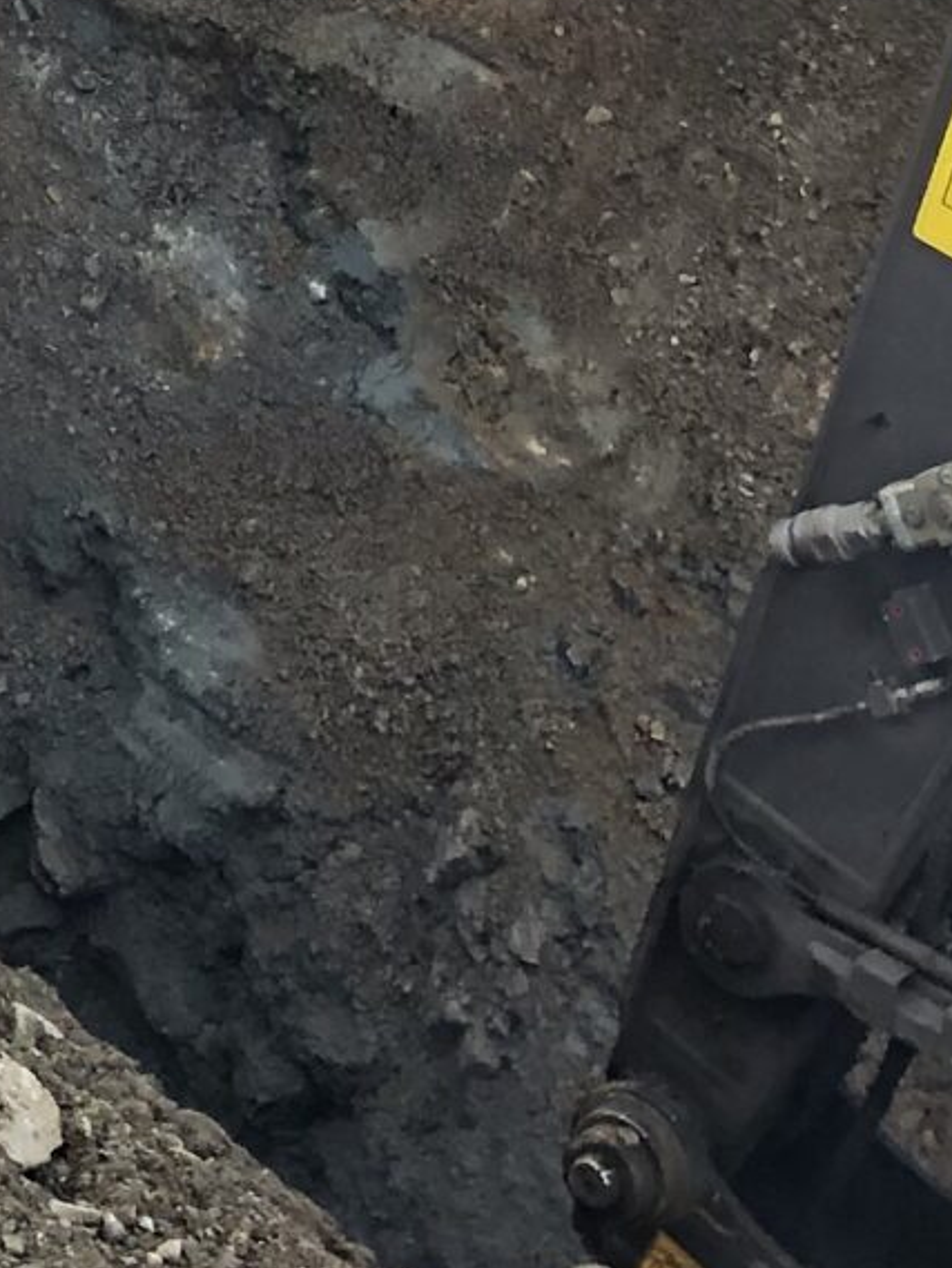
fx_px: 4619
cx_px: -669
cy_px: -925
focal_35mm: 126
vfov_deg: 14.1
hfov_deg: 11.1
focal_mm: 4
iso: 20
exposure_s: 1/774
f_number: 1.8
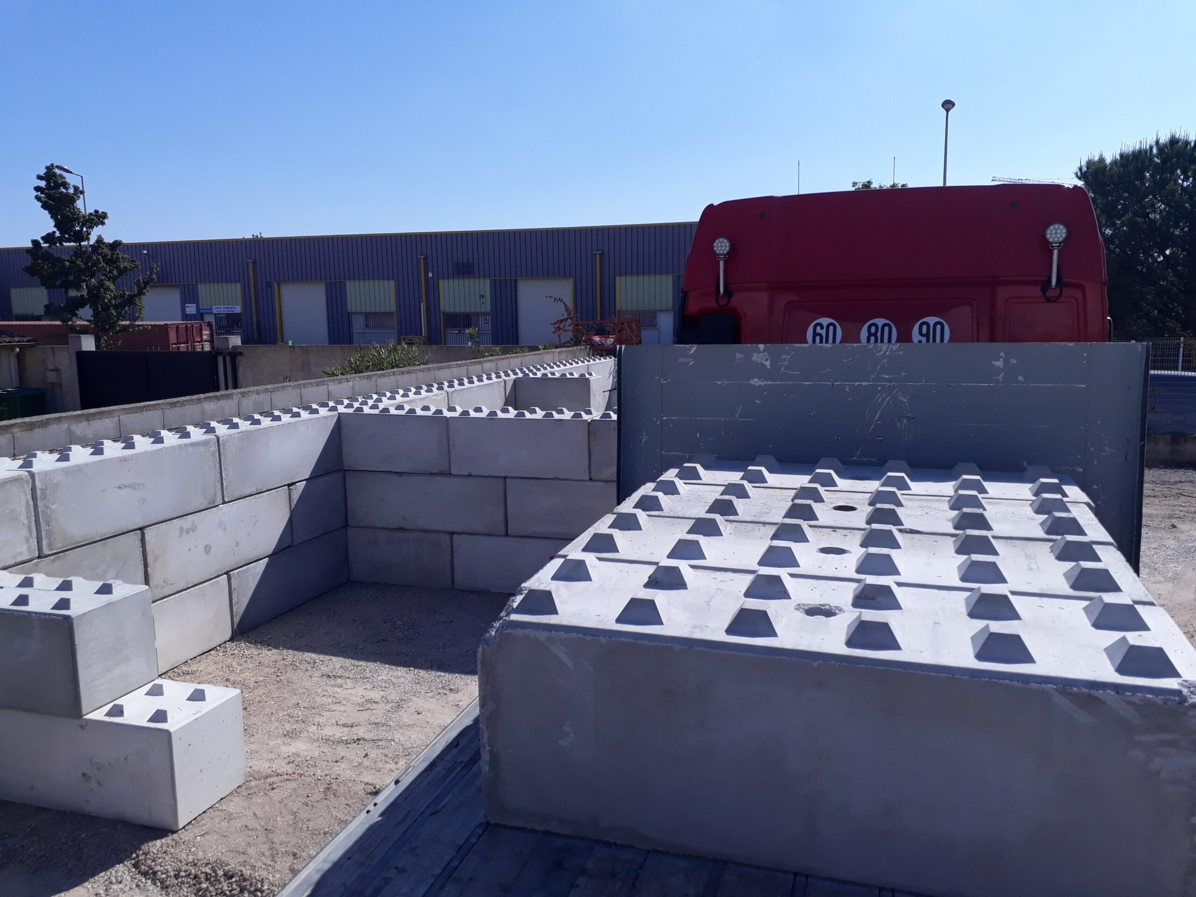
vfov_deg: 51.4
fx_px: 933
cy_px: 448
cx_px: 598
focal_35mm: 27
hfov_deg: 65.3
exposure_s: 1/2519
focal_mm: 3.6
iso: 40
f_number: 1.9
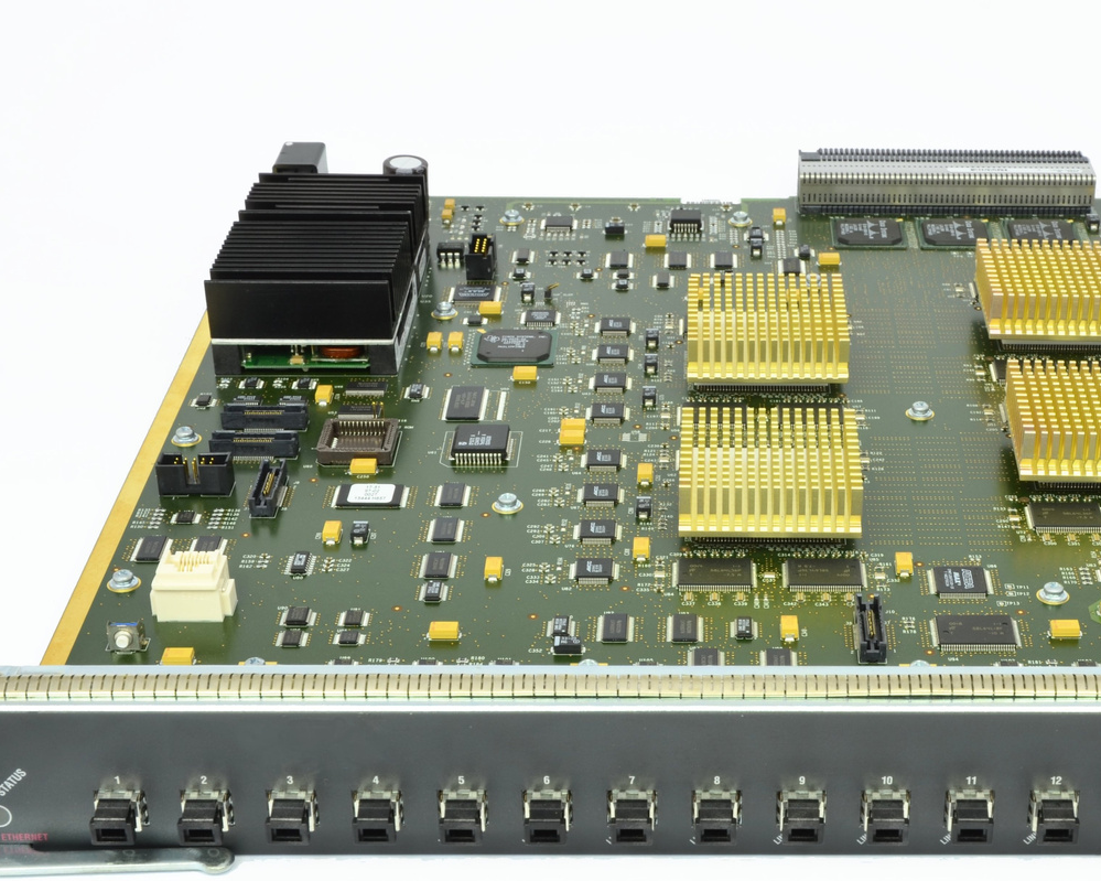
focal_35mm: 70
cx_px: 753
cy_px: 558
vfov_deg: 21.9
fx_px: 2273
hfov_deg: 27.0
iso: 100
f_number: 14
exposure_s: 1
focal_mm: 31
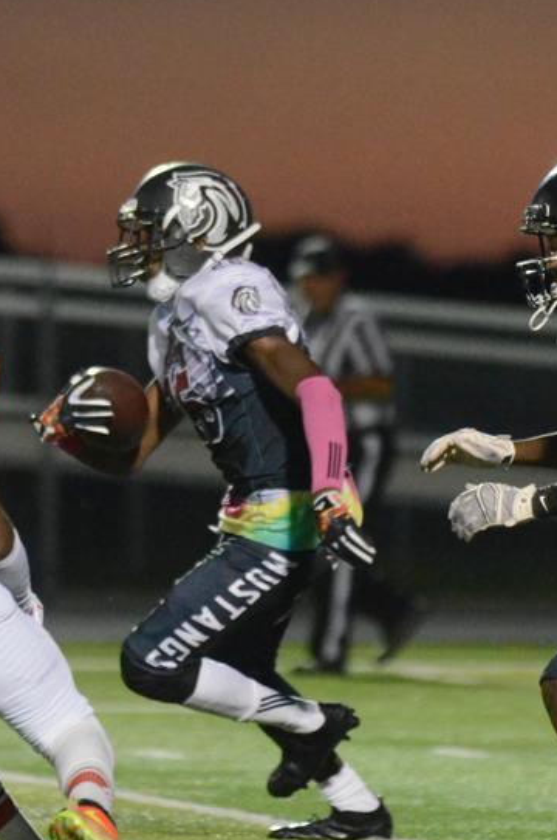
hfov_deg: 2.8
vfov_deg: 4.2
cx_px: 320
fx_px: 11530
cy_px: 337
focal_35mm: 495
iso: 6400
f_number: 3.2
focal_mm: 175
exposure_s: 1/1000
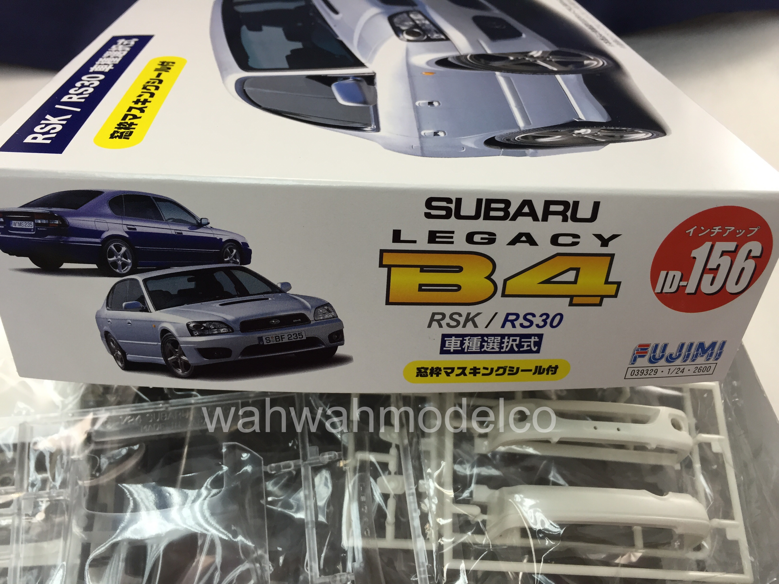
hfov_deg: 61.7
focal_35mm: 29
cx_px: 390
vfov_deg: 48.2
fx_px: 653
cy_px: 292
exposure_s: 1/33
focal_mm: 4.15
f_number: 2.2
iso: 32
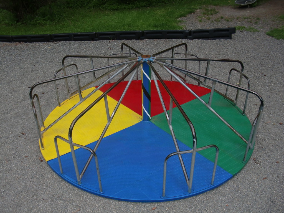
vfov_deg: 39.7
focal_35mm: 36
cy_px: 106
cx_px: 142
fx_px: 295
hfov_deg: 51.4
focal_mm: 6.3
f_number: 2.8
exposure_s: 1/60
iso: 80
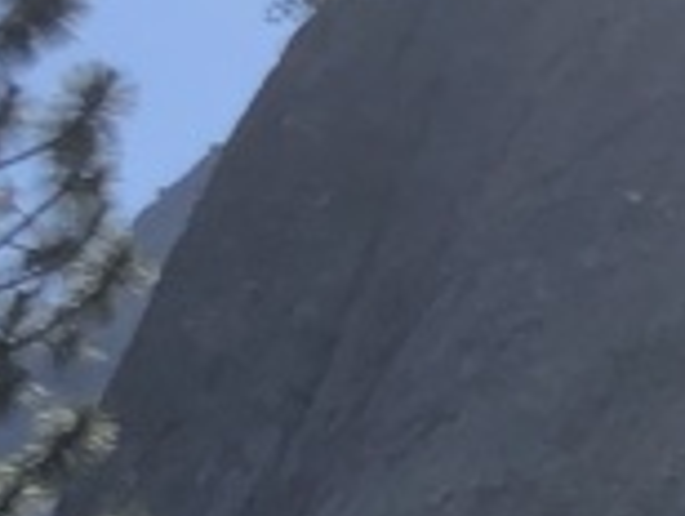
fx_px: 4321
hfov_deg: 7.8
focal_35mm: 218
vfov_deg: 6.8
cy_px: 738
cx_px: 2108
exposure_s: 1/1656
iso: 20
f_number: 1.8
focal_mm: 4
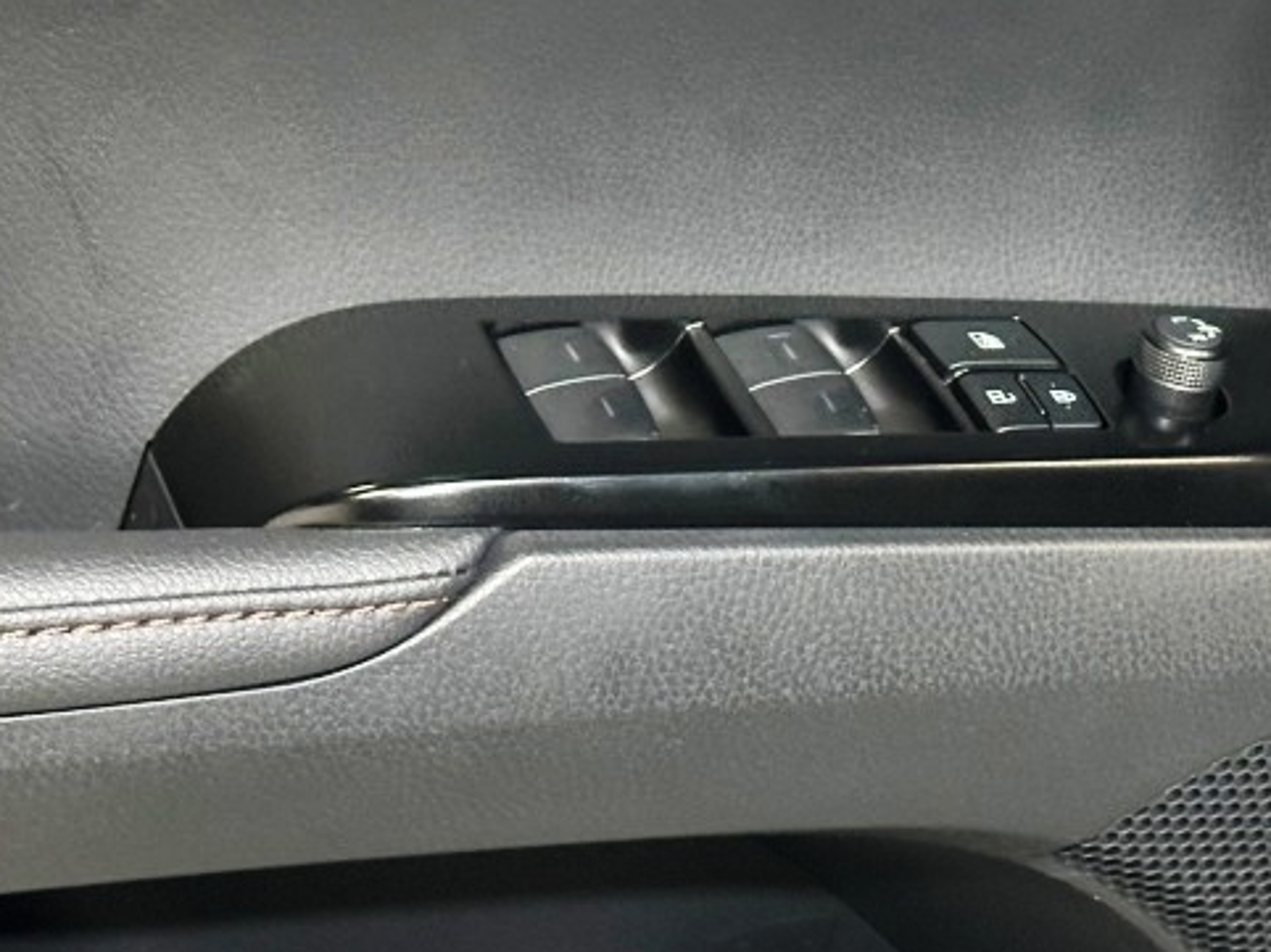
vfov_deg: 14.3
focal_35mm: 102
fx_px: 3743
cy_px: 61
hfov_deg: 19.2
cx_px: 939
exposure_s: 1/30
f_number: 1.78
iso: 640
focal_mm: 6.86
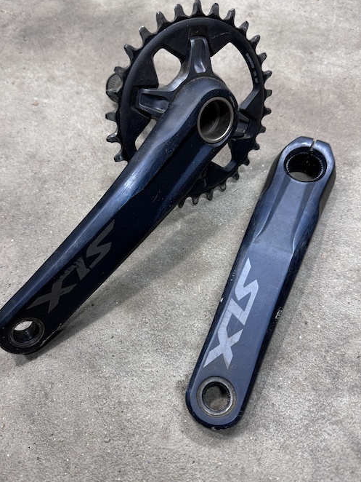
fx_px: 403
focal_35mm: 29
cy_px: 259
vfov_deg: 61.6
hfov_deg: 48.2
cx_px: 171
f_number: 1.78
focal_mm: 6.86
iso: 160
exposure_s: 1/60
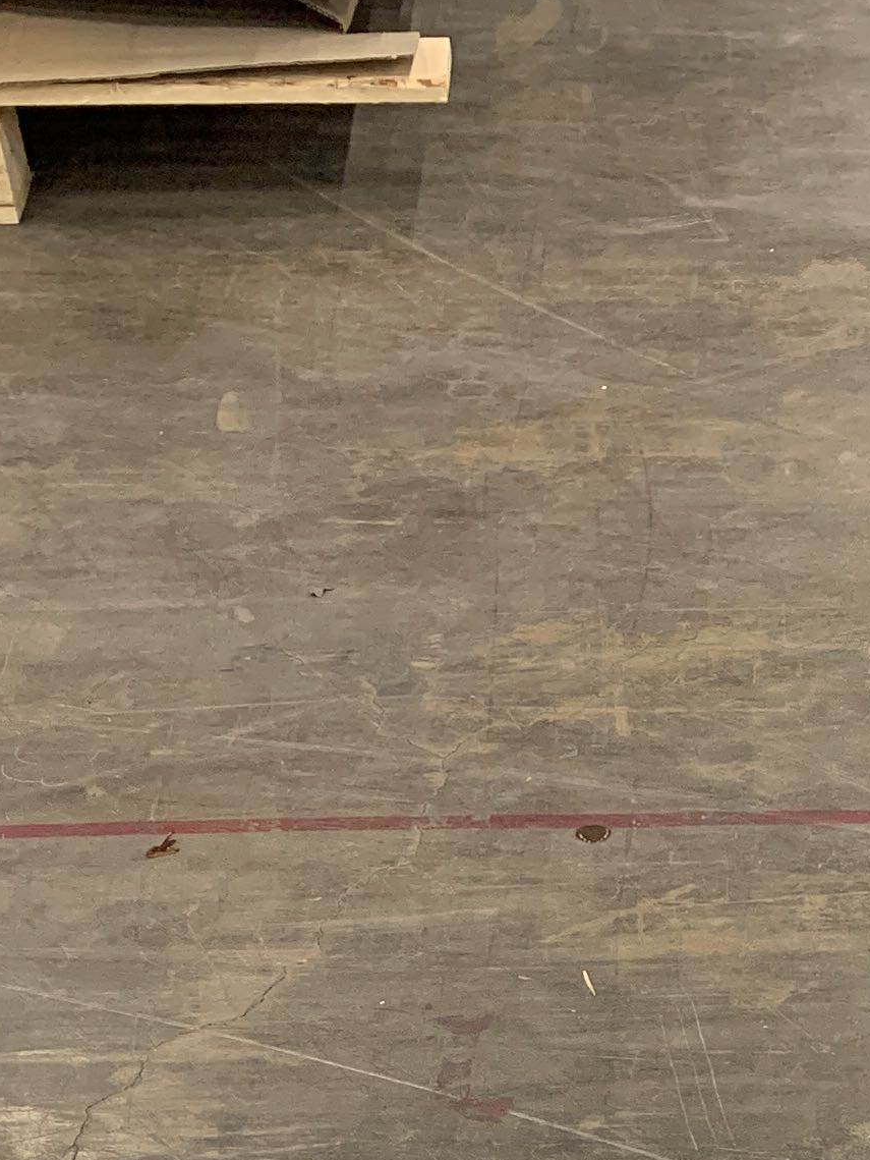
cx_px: 947
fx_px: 3081
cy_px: 1966
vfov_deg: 17.9
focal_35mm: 92
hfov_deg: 15.7
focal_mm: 4.25
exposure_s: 1/121
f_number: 1.8
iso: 80
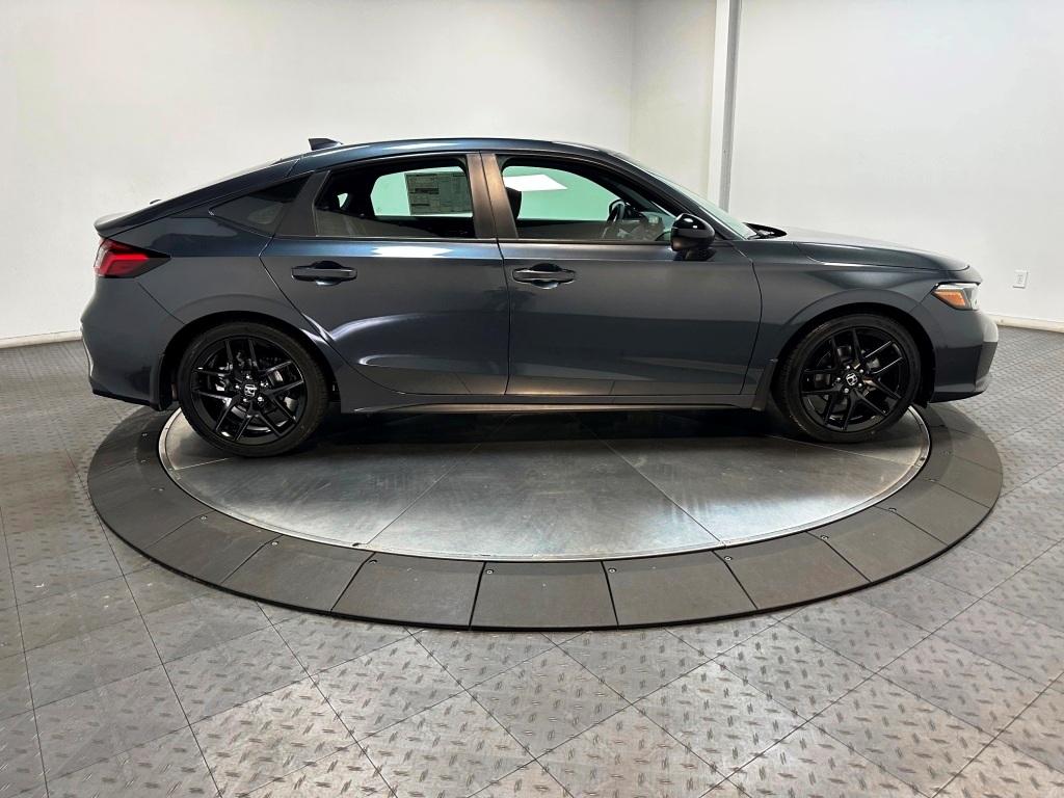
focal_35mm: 24
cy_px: 399
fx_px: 738
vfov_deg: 56.8
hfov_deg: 71.6
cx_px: 532
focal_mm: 6.86
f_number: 1.78
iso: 320
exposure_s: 1/60
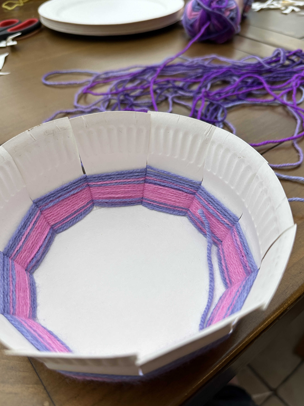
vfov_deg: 65.2
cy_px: 222
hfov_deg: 51.4
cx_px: 154
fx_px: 316
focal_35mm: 27
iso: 80
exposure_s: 1/368
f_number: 1.78
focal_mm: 6.86
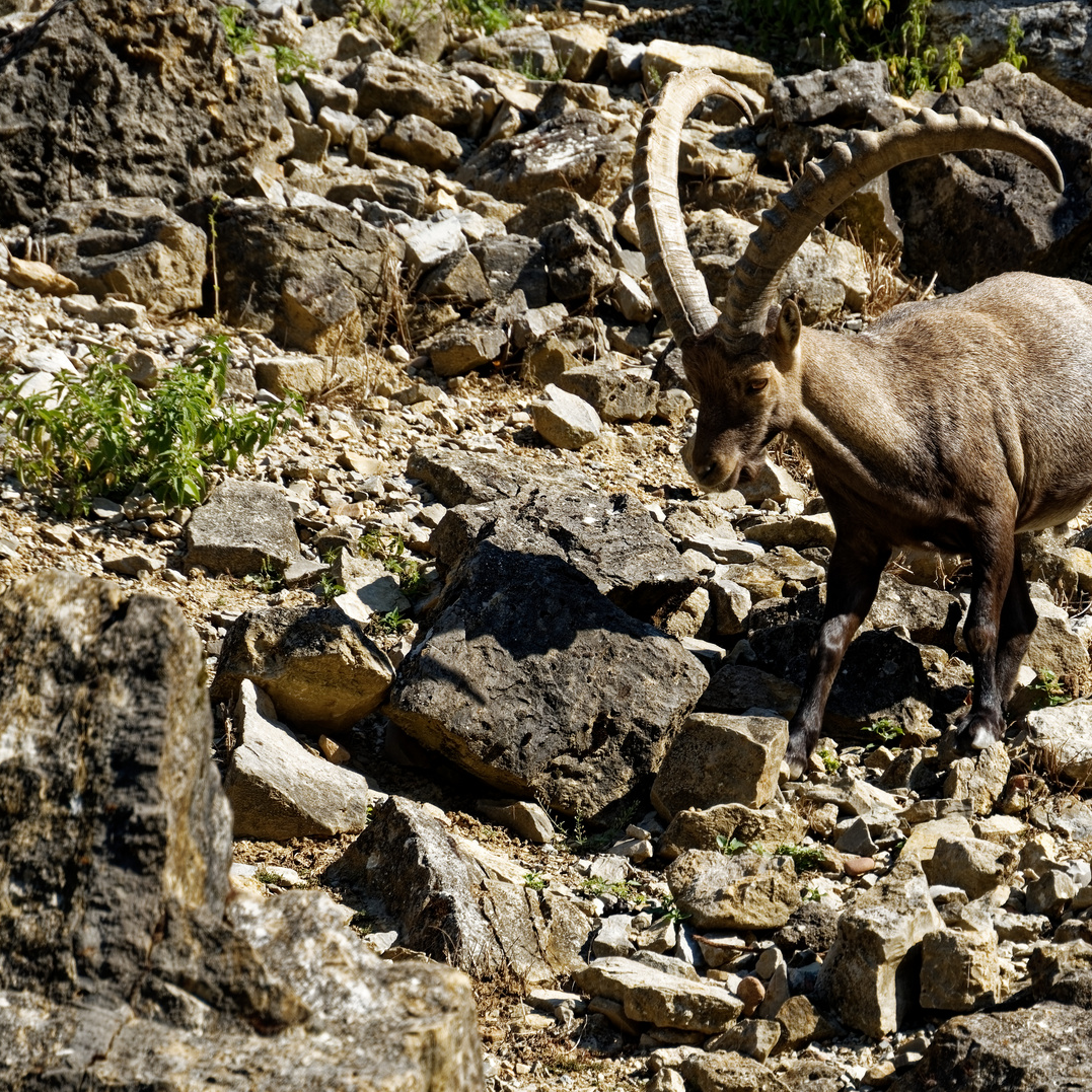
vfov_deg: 5.4
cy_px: 547
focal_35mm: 326
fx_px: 11635
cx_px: 777
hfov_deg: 5.4
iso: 100
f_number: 6.3
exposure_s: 1/400
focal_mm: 170
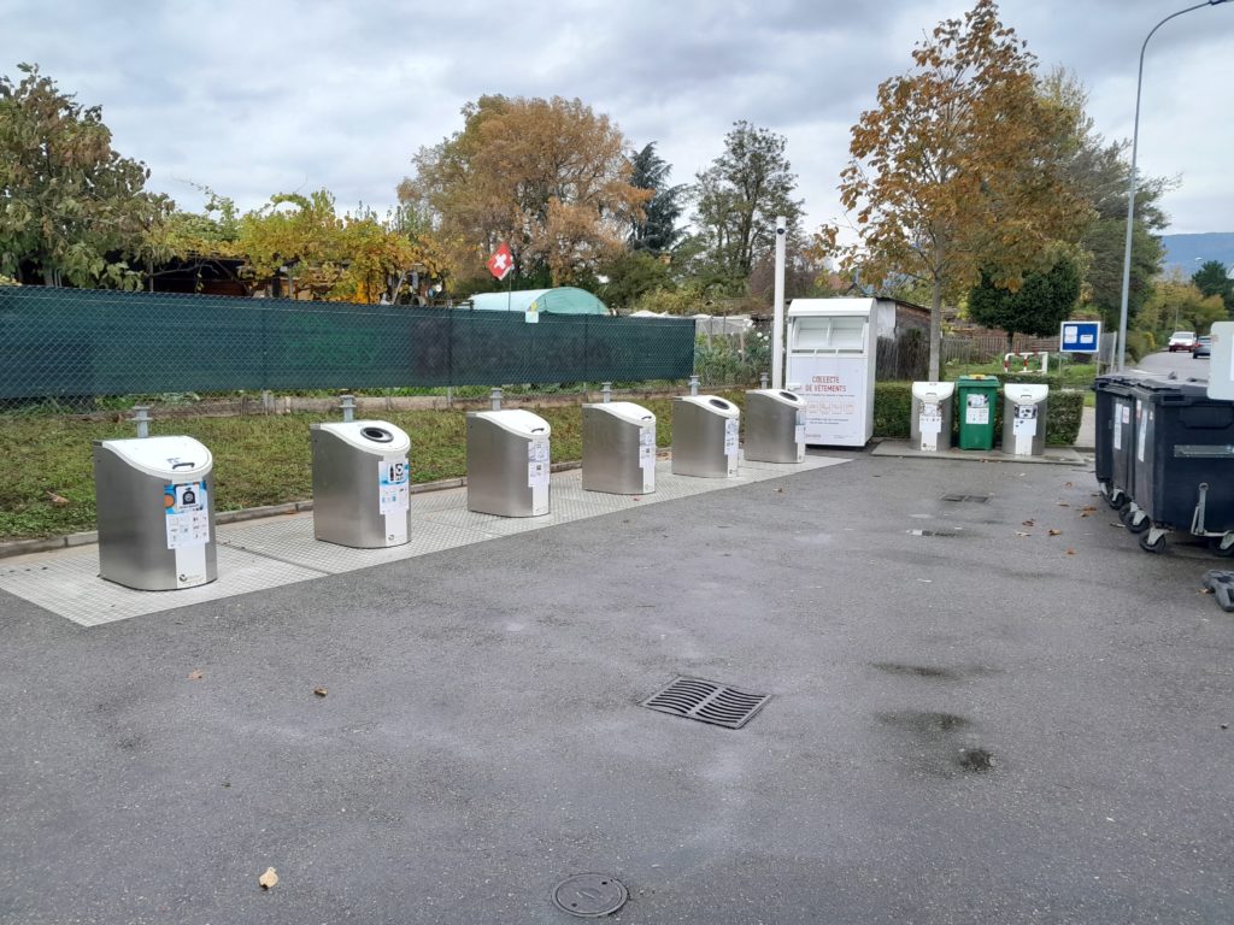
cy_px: 462
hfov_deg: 65.3
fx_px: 963
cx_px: 617
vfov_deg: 51.4
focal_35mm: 27
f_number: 1.8
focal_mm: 4
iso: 40
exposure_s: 1/50
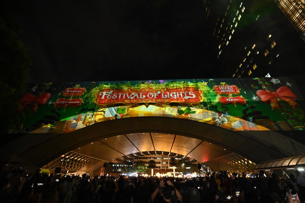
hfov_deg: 96.8
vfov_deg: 73.7
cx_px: 152
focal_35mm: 16
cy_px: 102
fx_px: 135
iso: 10000
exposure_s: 1/80
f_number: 4
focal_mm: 16
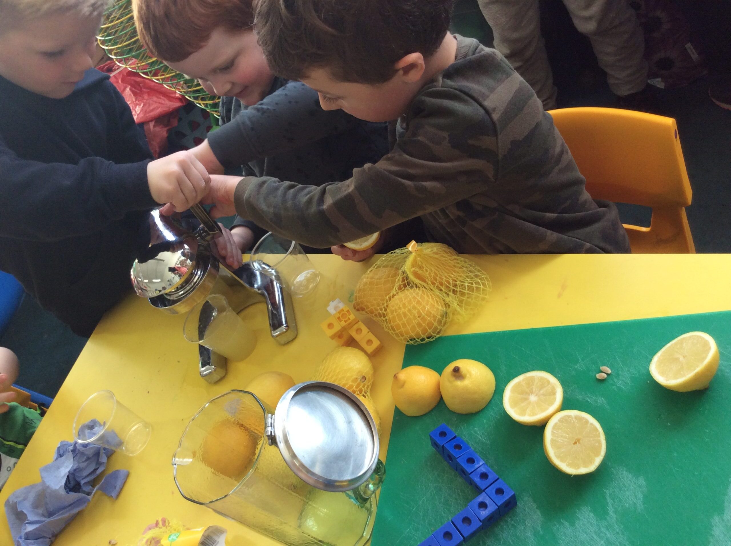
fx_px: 675
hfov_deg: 56.9
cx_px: 366
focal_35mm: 32
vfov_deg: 44.1
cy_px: 273
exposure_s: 1/50
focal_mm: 3.3
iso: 50
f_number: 2.4
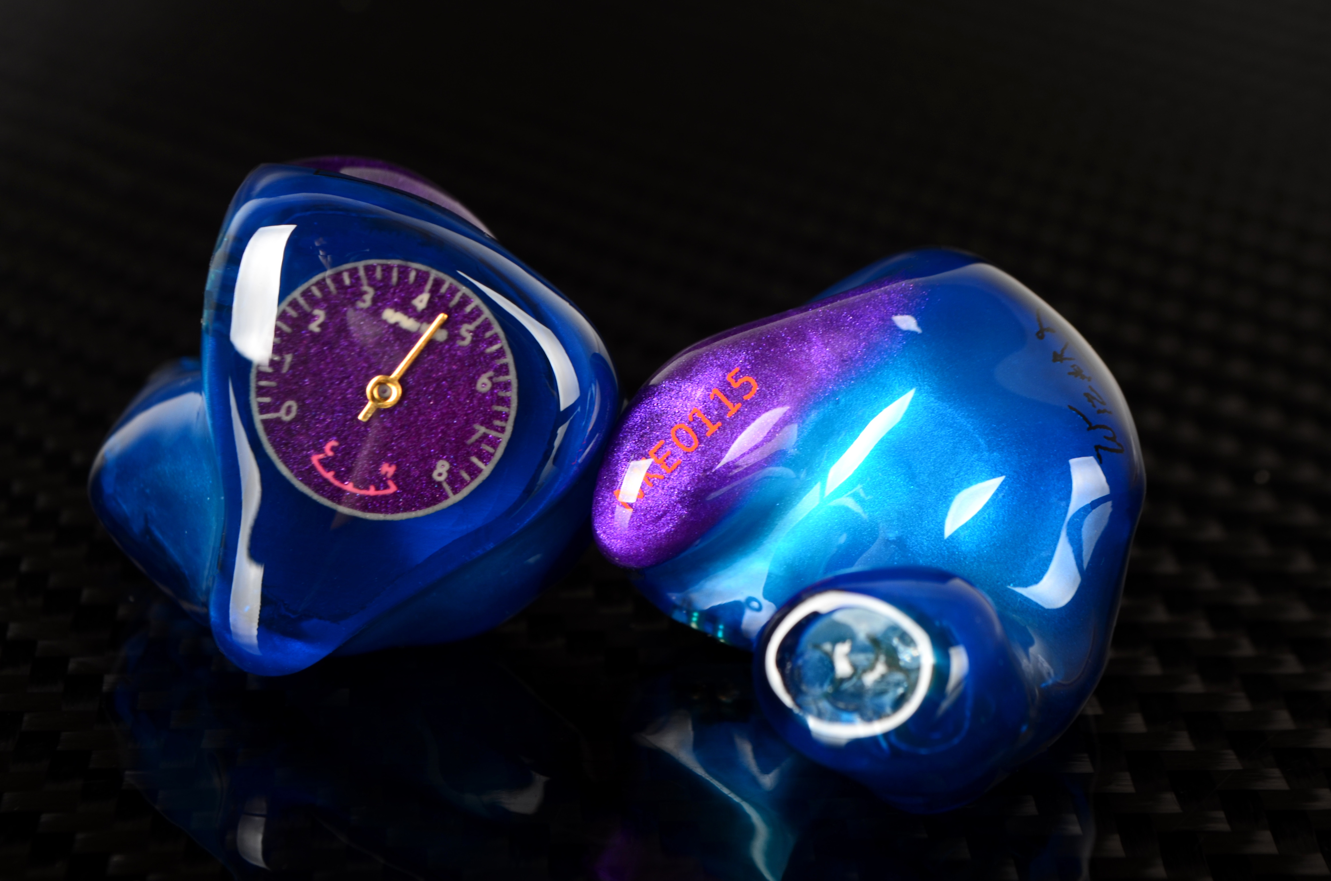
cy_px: 435
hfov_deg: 23.3
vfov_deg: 15.5
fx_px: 3229
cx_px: 635
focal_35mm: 88
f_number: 11
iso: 160
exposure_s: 1/125
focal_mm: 55
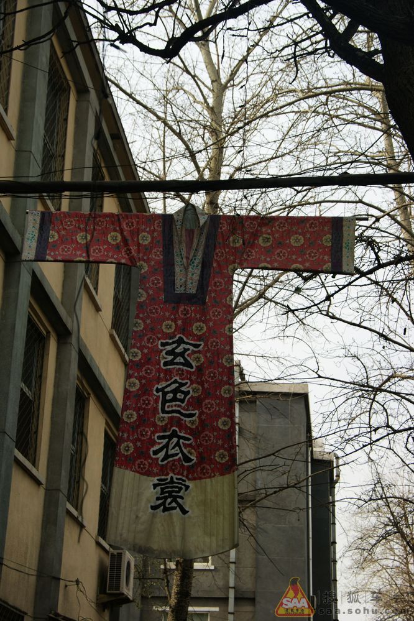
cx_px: 207
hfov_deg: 20.2
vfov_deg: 29.9
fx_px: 1164
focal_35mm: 68
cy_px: 310
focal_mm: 45
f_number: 6.3
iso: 100
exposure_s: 1/160
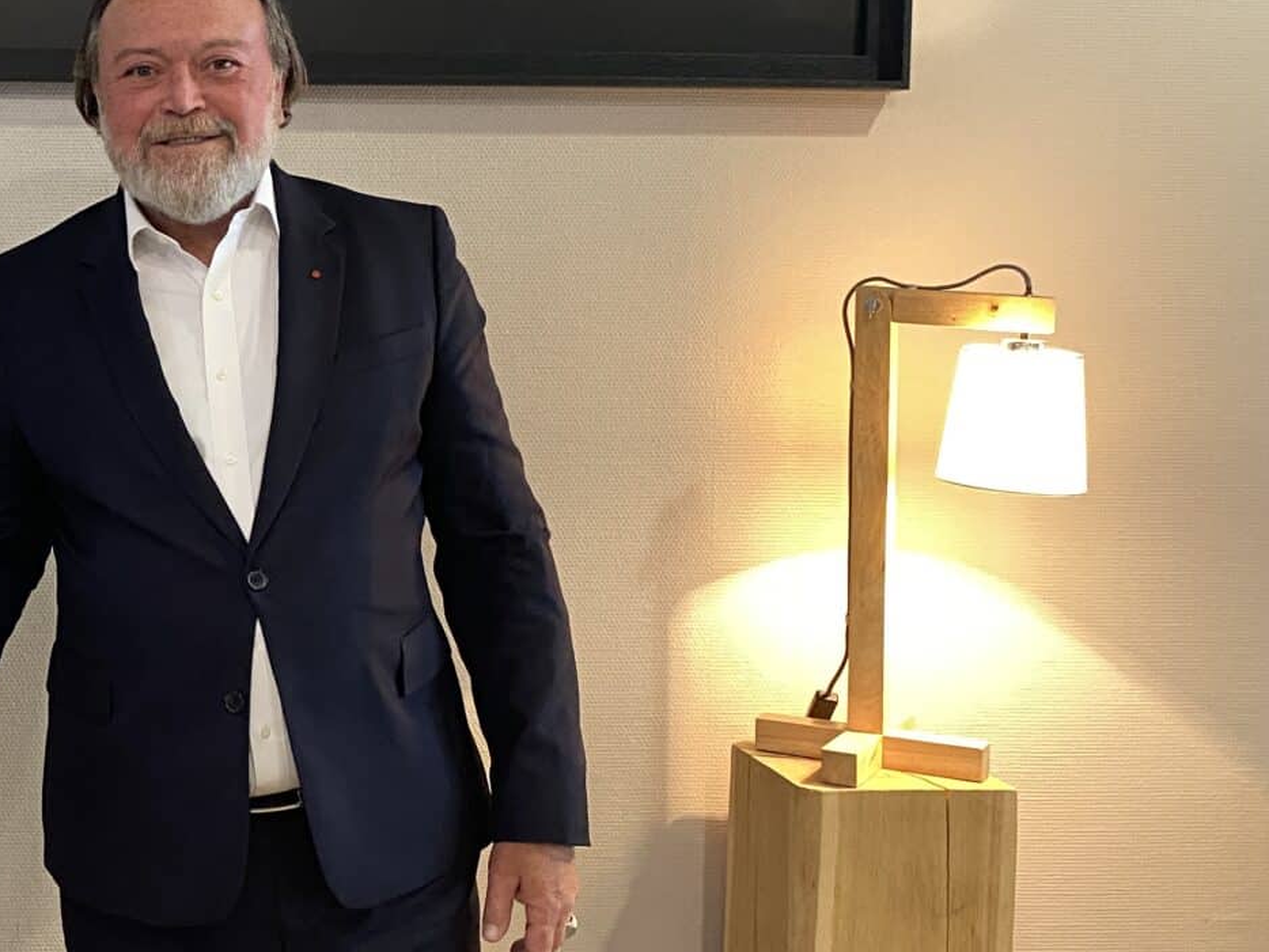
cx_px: -56
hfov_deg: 30.8
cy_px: 344
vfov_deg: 25.6
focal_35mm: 57
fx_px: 2090
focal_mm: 4.25
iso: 320
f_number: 1.8
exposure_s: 1/50
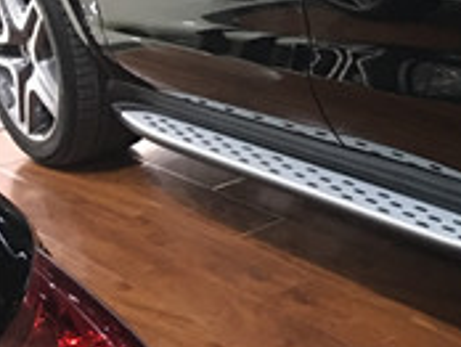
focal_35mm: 100
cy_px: -48
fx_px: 1334
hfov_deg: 16.8
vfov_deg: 14.4
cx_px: 787
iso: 125
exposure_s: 1/8
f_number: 2.2
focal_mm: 4.15
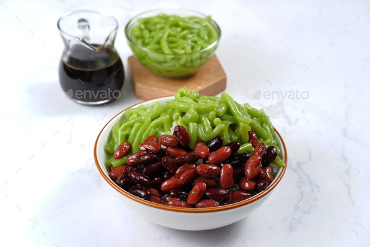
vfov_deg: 25.5
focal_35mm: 53
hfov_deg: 37.5
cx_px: 185
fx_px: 545
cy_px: 124
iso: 100
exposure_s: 1/160
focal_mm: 35
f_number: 6.4
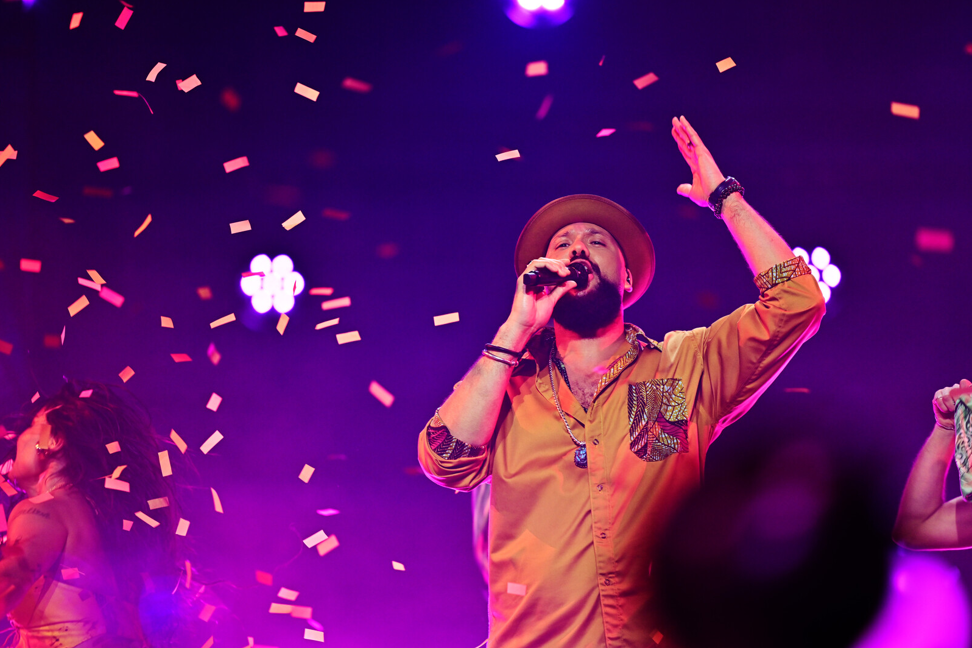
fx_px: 10826
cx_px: 486
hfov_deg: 5.1
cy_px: 324
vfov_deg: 3.4
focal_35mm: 401
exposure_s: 1/320
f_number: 2.8
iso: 1100
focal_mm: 400
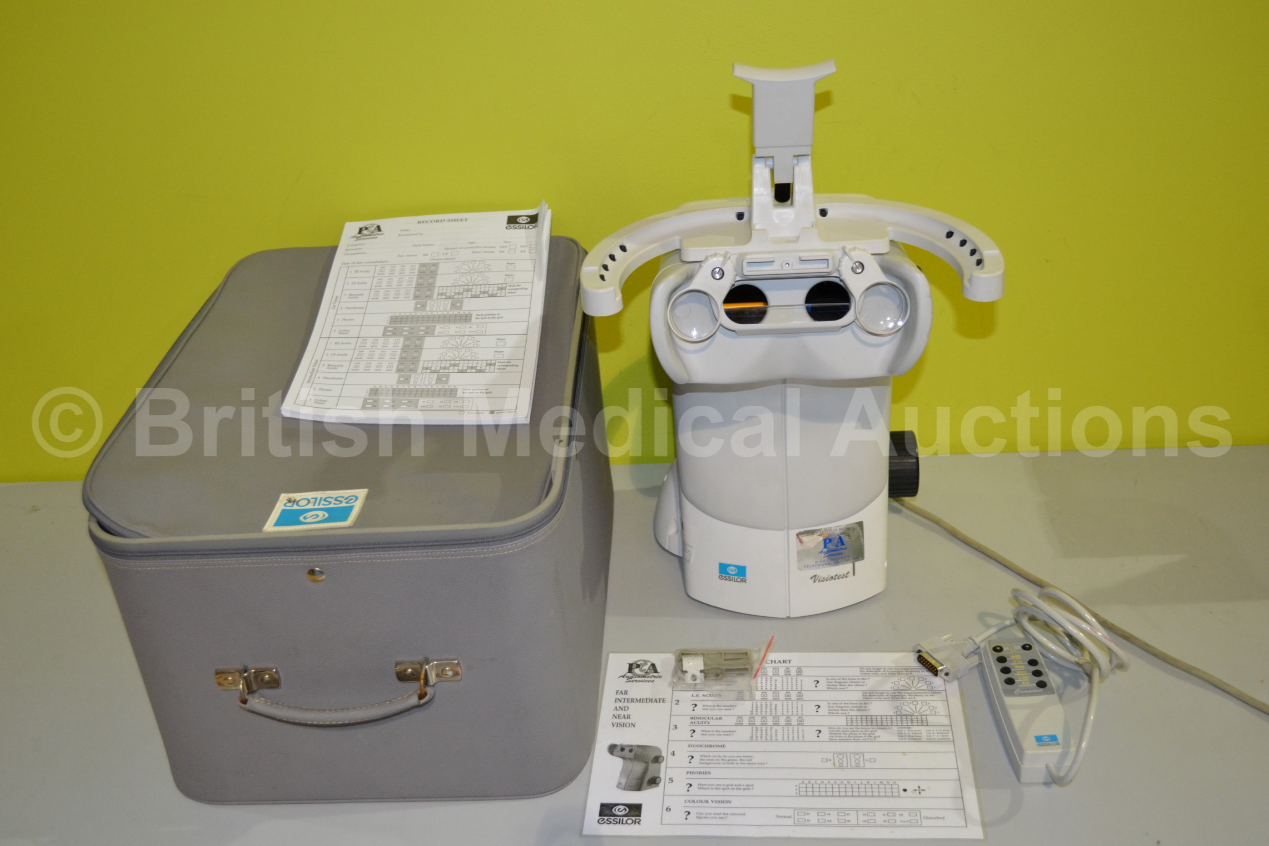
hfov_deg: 49.6
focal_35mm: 39
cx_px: 634
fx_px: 1375
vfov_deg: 34.2
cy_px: 423
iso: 1250
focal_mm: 26
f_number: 4.2
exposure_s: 1/60
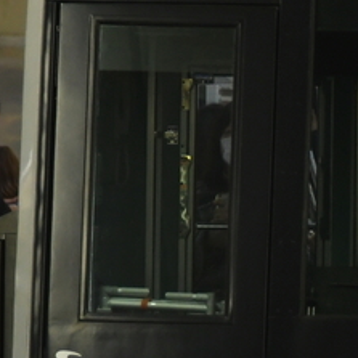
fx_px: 13643
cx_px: 389
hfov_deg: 1.5
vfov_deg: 1.5
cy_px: 380
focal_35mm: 1166
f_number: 5.6
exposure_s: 1/160
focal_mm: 170
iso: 1250
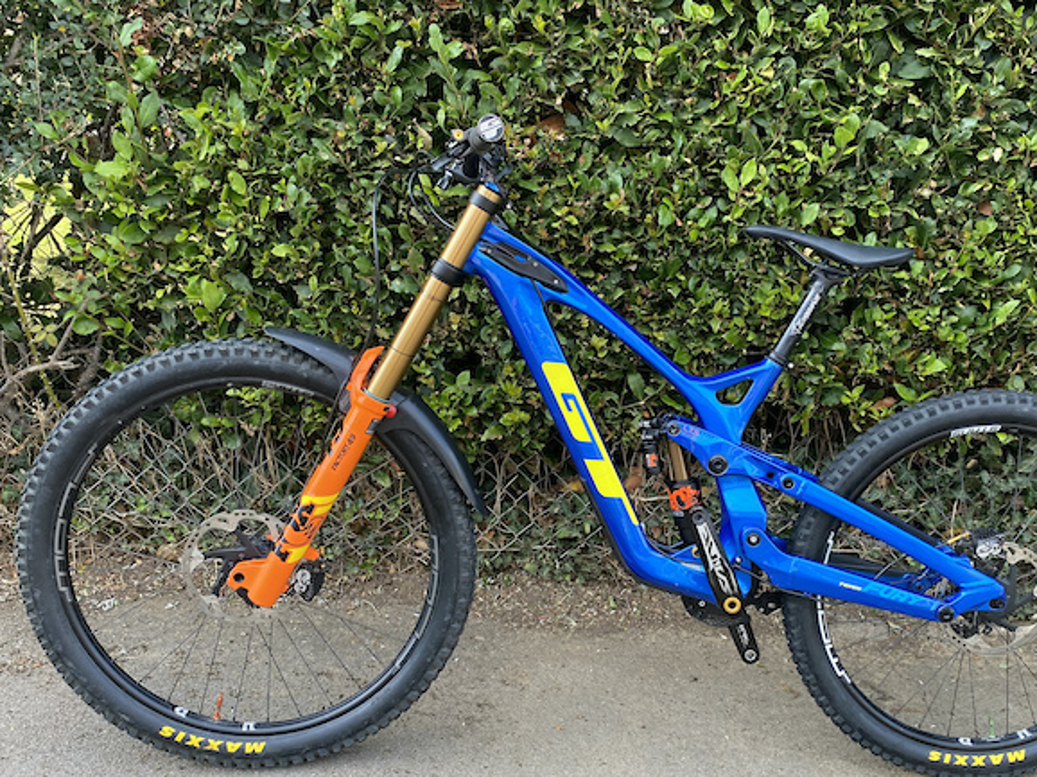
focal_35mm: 36
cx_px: 621
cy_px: 438
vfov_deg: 39.6
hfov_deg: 51.0
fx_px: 1078
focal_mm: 4.25
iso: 32
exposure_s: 1/201
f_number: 1.8
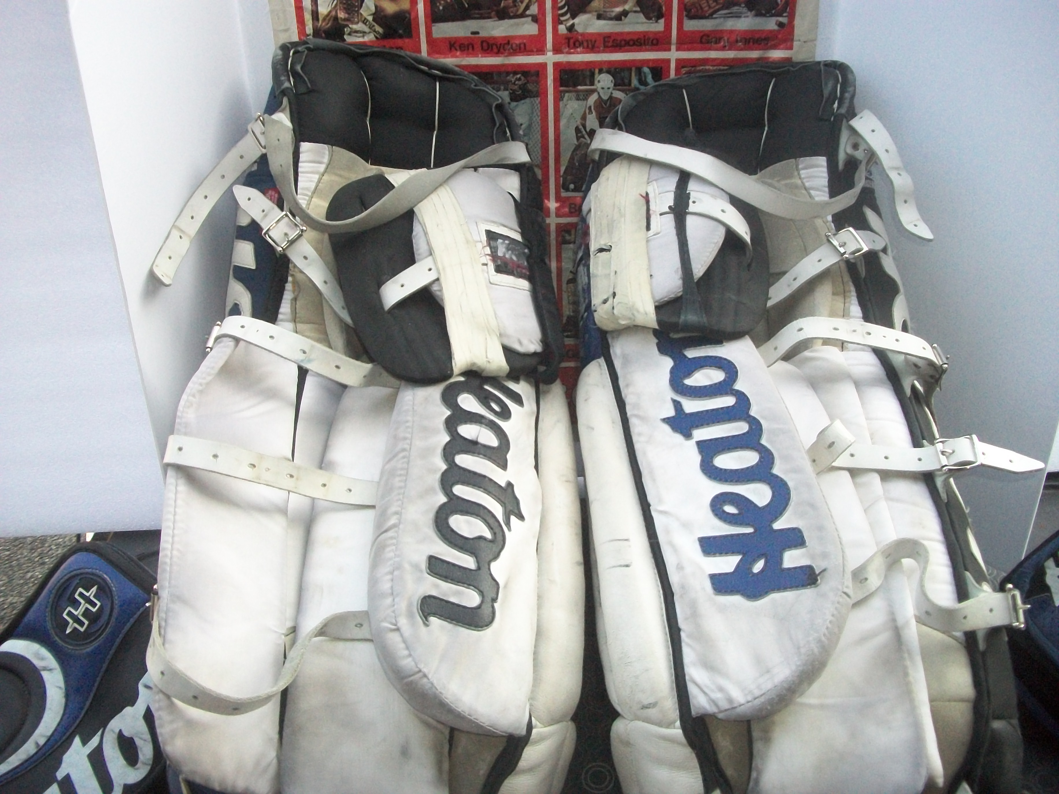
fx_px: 979
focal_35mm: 32
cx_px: 530
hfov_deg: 56.8
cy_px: 397
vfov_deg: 44.2
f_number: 2.9
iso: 400
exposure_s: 1/320
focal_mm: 5.7
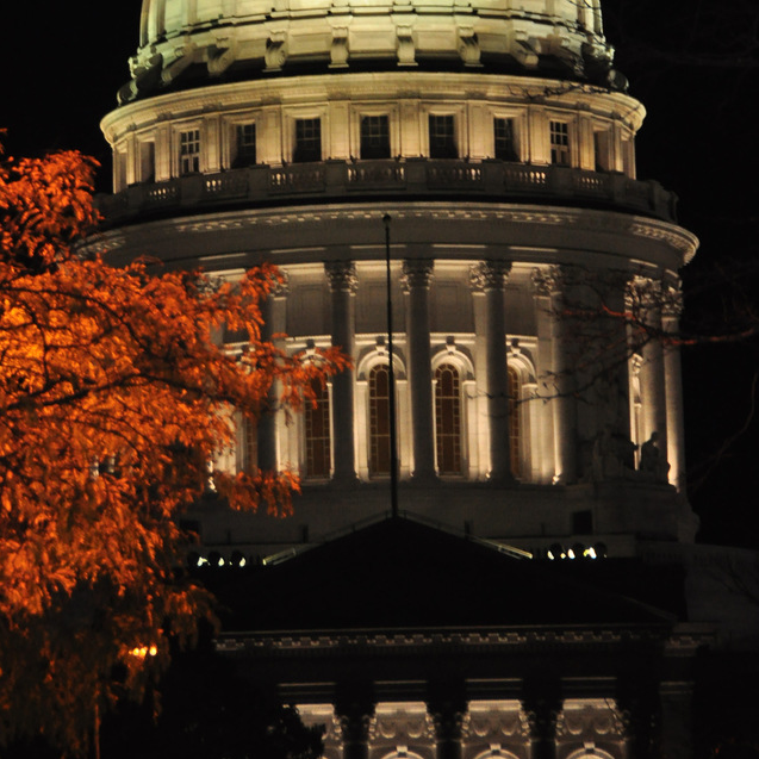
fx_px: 7765
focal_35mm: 313
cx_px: 303
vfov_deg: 5.6
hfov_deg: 5.6
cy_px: 98
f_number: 6.3
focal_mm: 130
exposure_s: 1/30
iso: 1000
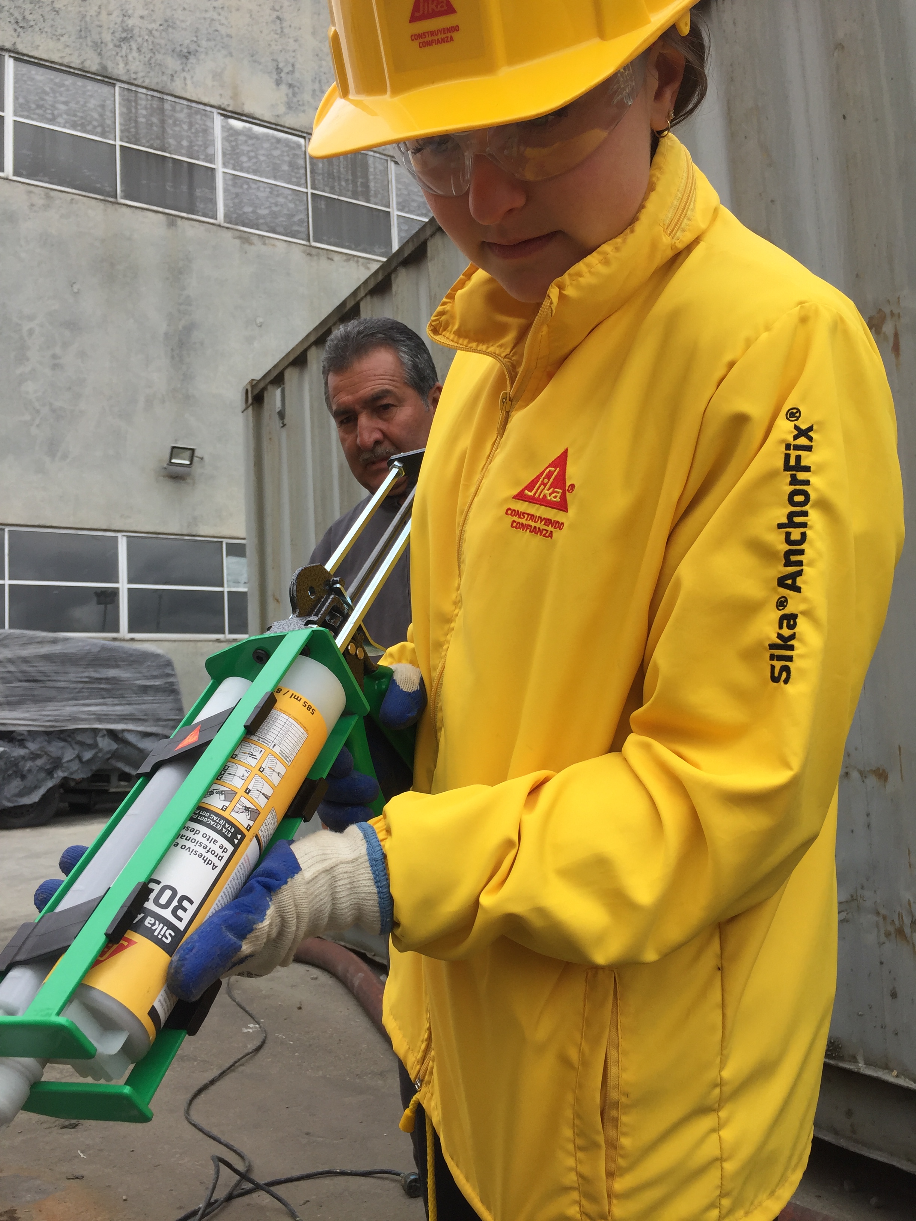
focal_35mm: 29
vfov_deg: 61.7
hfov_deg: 48.2
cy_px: 610
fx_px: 1023
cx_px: 458
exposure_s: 1/1412
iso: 32
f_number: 2.2
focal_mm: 4.15
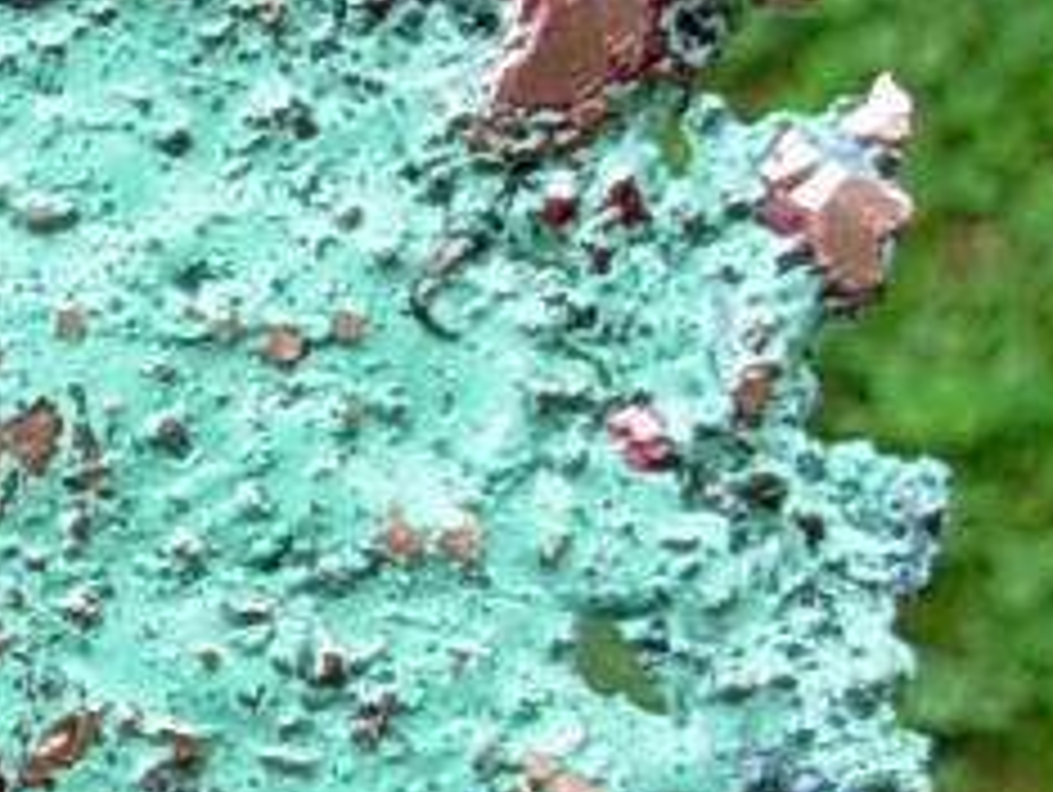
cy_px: 716
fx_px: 5055
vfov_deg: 8.9
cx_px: -616
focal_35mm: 166
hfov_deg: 11.3
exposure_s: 1/58.7
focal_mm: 6.3
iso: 50
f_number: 2.9
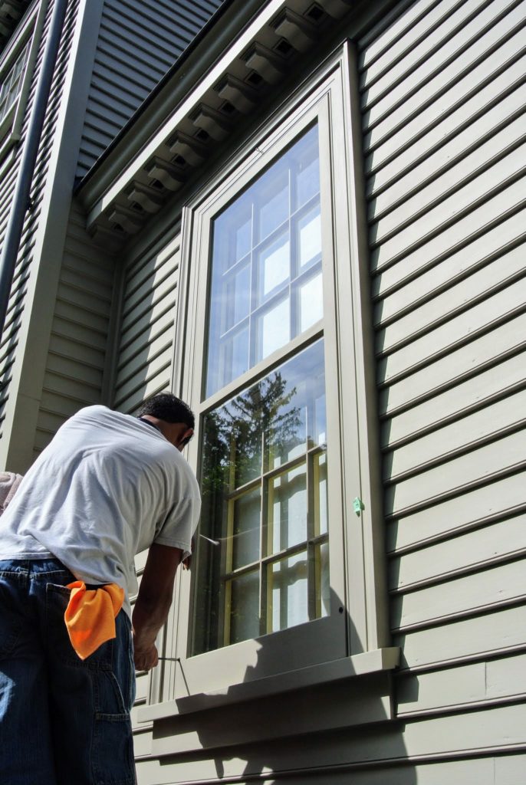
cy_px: 392
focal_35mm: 39
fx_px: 852
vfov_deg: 49.5
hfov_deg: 34.3
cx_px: 263
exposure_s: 1/640
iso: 100
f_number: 4.5
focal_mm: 14.5
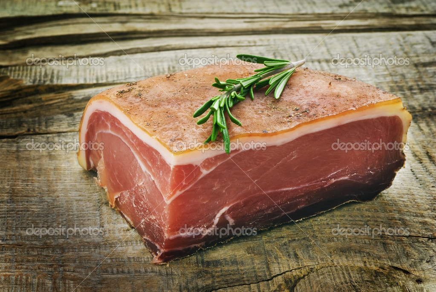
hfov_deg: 19.4
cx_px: 218
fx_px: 1273
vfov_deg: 13.1
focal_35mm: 105
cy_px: 146
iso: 100
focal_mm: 70
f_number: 18
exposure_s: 1/200
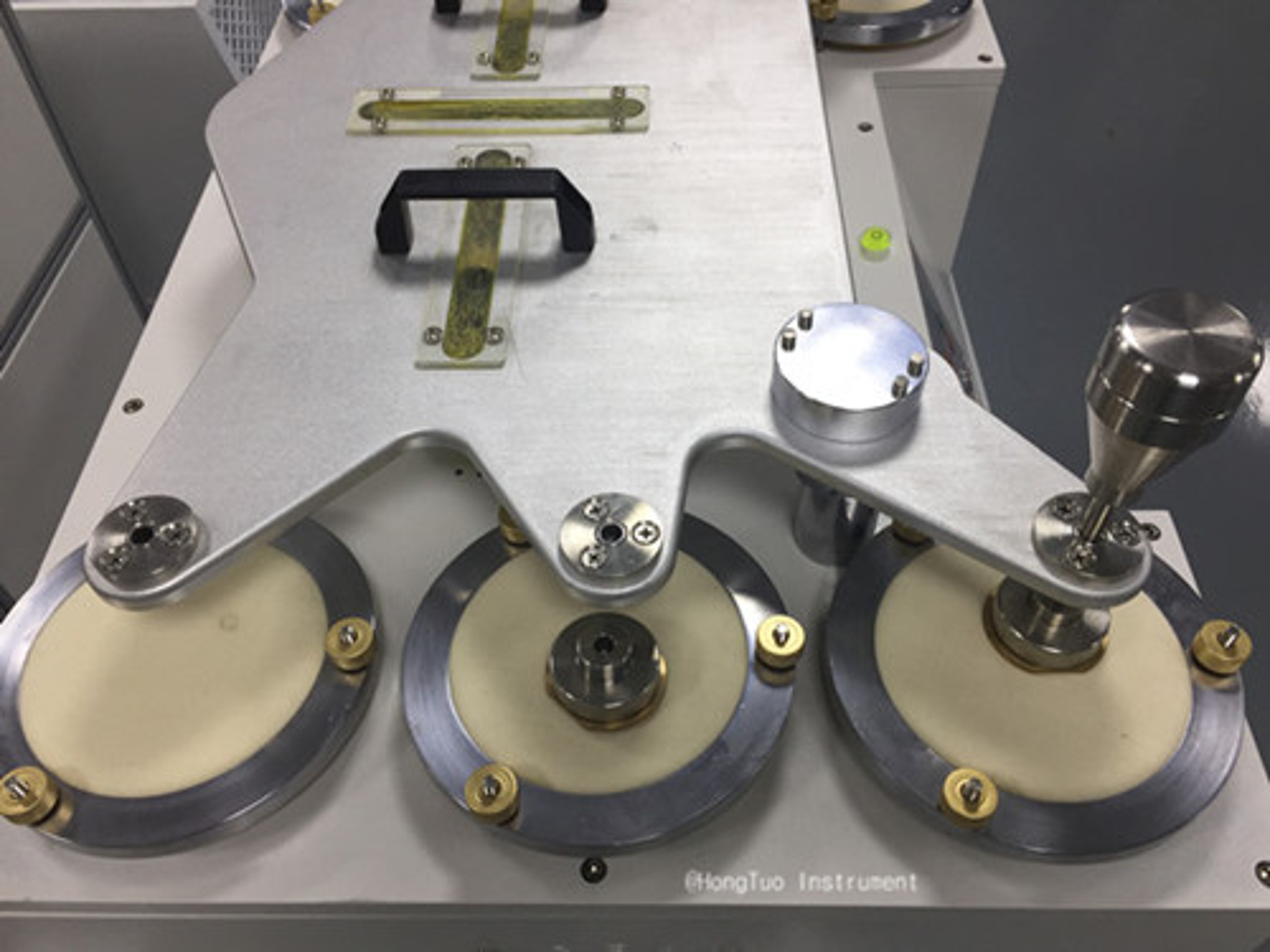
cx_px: 635
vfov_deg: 48.2
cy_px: 476
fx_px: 1064
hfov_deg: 61.7
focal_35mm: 29
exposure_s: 1/50
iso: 40
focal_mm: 4.15
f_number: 2.2
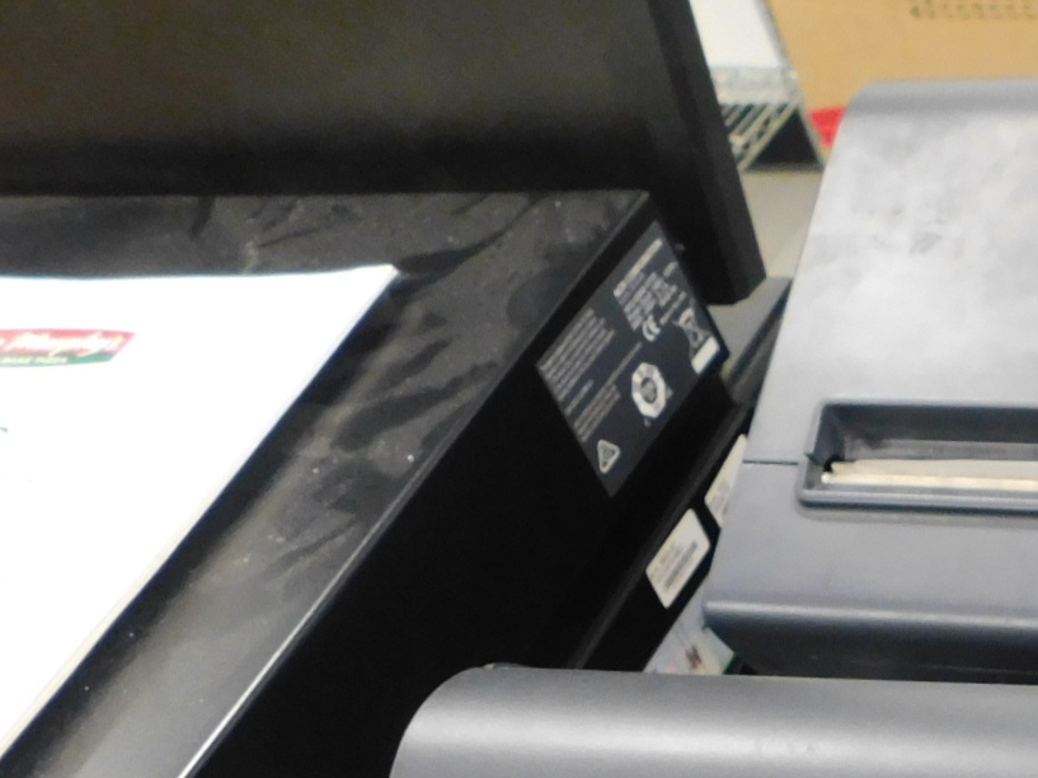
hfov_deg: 25.1
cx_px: 1438
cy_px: 1035
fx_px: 1918
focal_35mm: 64
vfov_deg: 20.7
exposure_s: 1/30
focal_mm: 4
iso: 360
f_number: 3
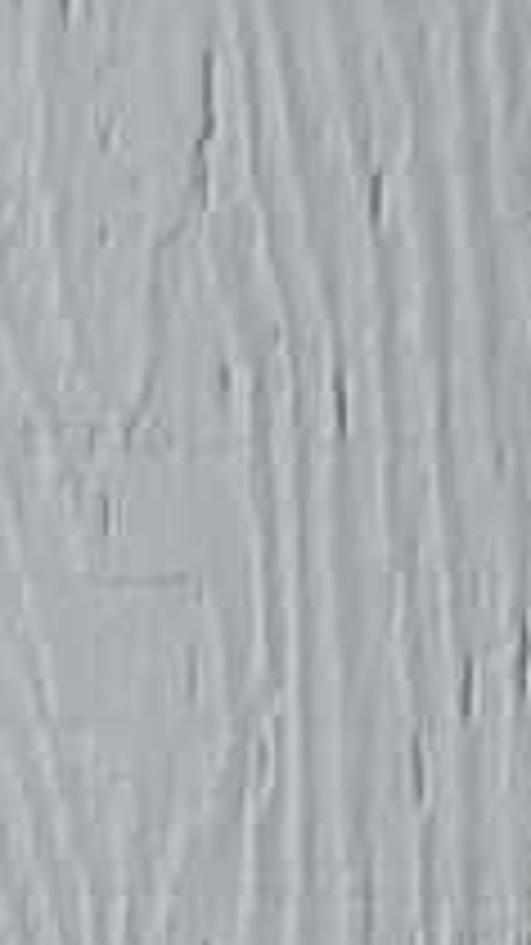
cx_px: -1490
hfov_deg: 5.3
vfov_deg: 10.1
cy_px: 1436
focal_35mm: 207
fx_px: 5186
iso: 250
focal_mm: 4.3
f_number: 1.5
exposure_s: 1/15
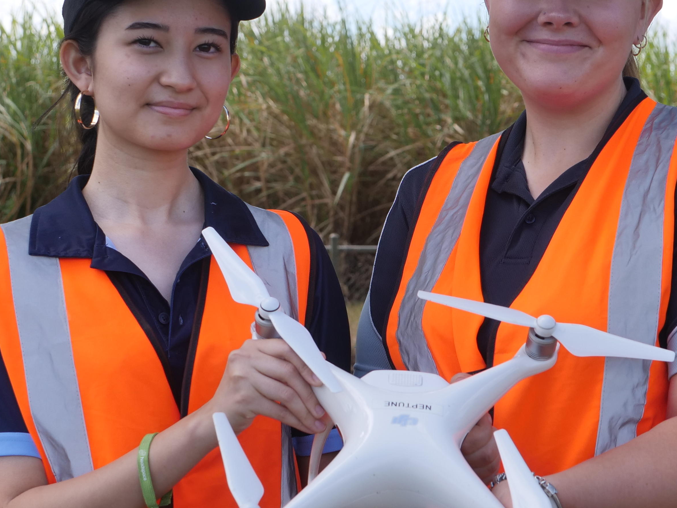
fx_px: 2151
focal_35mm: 110
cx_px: 402
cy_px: 209
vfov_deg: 13.5
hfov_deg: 17.9
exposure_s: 1/800
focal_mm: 26
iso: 200
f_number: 4
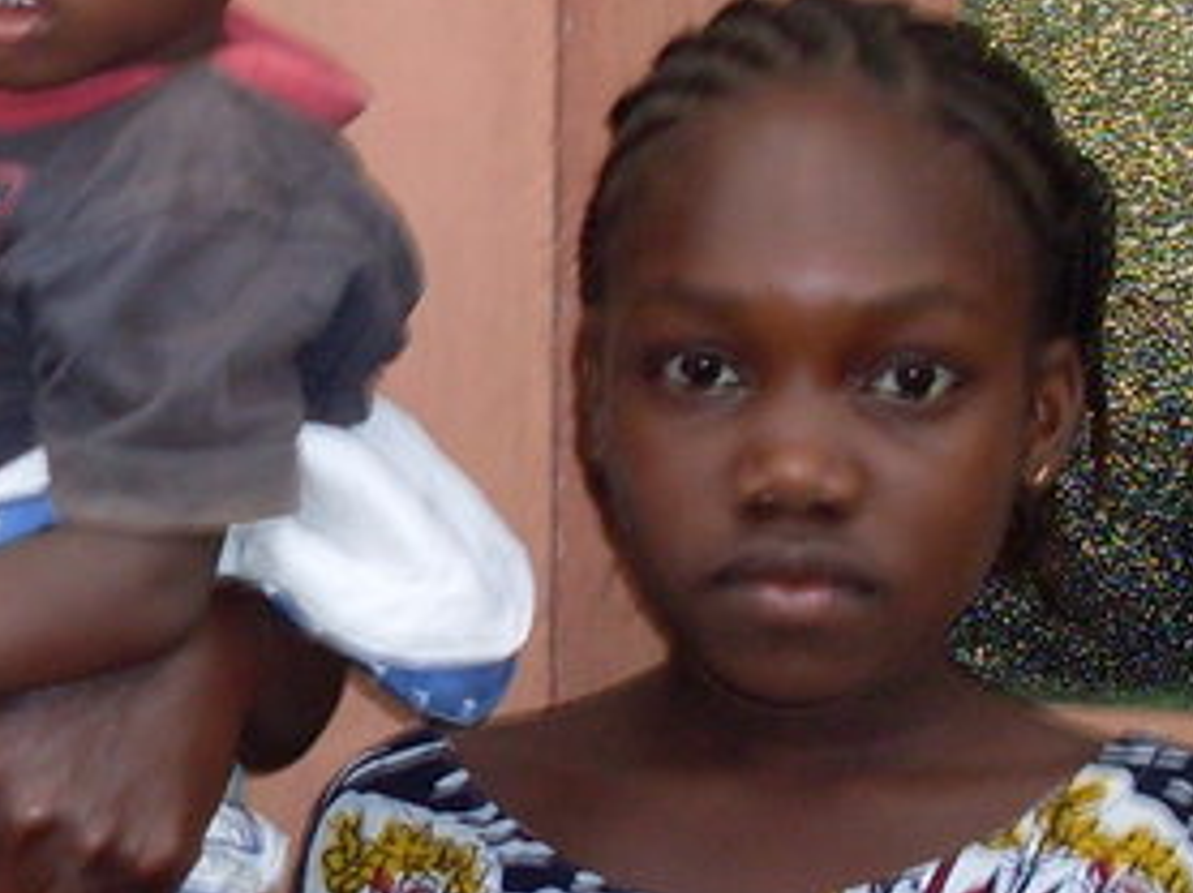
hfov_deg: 13.7
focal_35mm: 140
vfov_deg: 10.6
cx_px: -292
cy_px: 421
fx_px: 4821
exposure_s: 1/90
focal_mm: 6.3
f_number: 2.8
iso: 100
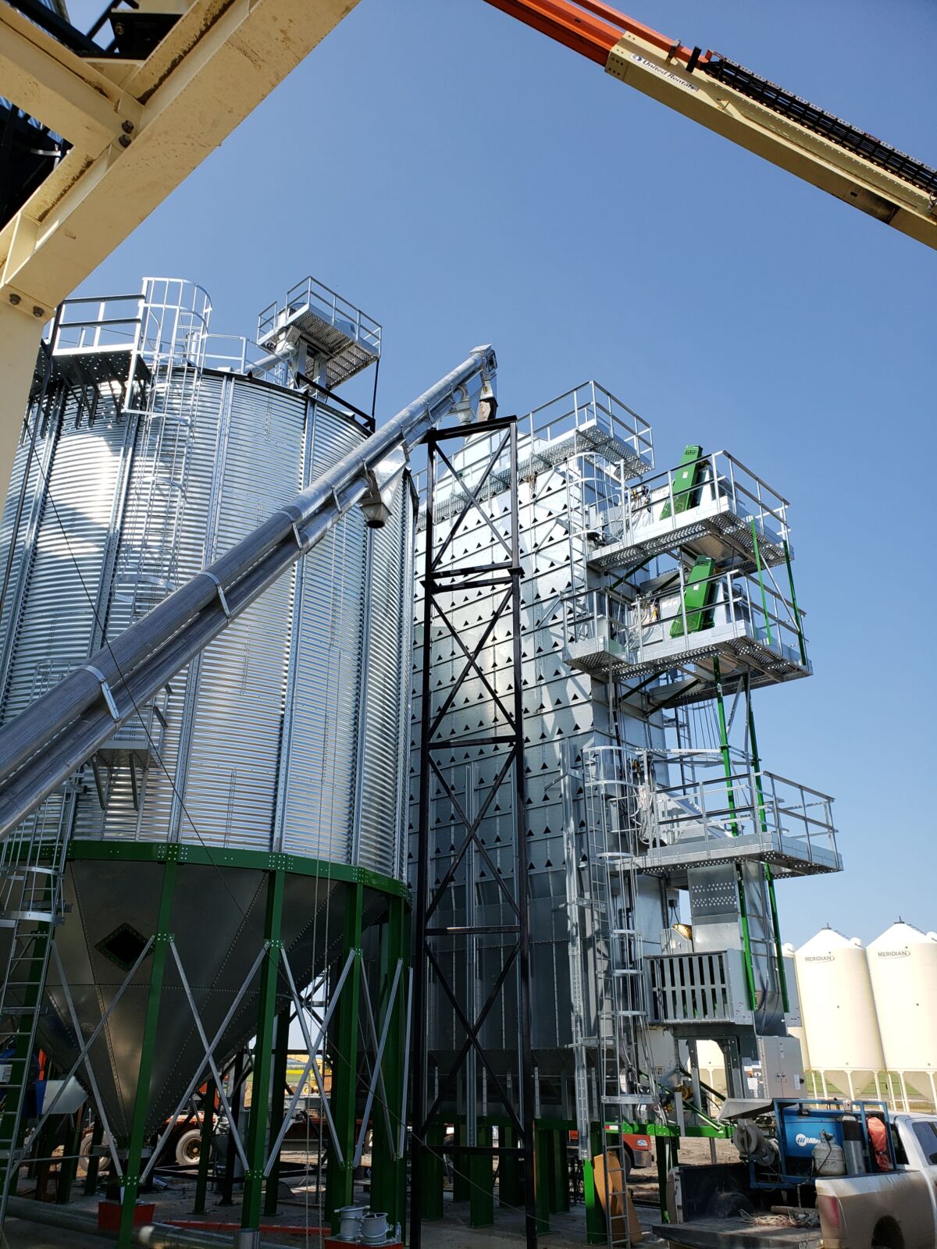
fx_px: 938
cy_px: 624
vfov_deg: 67.3
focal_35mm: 26
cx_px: 468
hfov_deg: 53.1
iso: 50
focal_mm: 4.3
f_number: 2.4
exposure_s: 1/1176
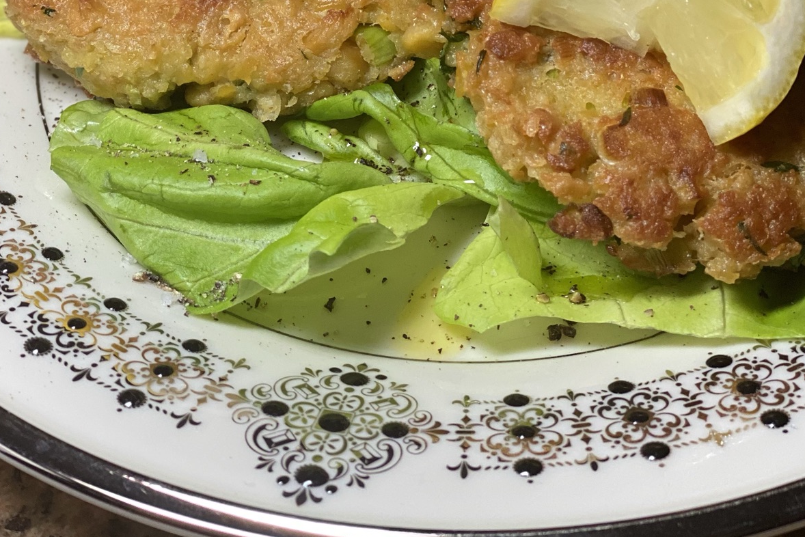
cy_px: -45
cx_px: 389
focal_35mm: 94
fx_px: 2102
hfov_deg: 21.7
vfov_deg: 14.3
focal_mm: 6
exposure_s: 1/120
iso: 80
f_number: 2
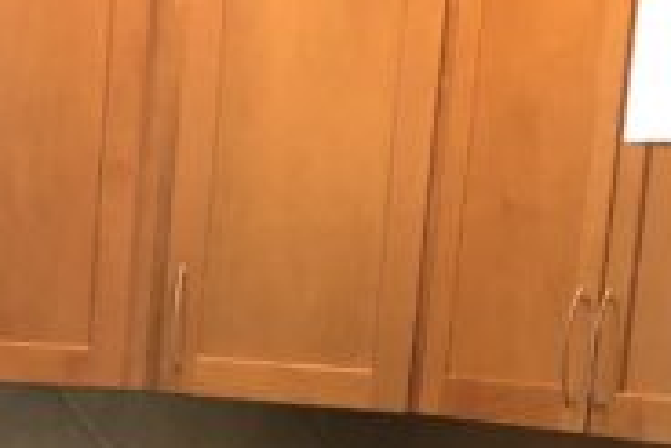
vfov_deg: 8.5
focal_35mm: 152
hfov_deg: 13.4
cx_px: 117
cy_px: 962
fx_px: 2835
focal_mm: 4
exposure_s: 1/11
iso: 100
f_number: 1.8
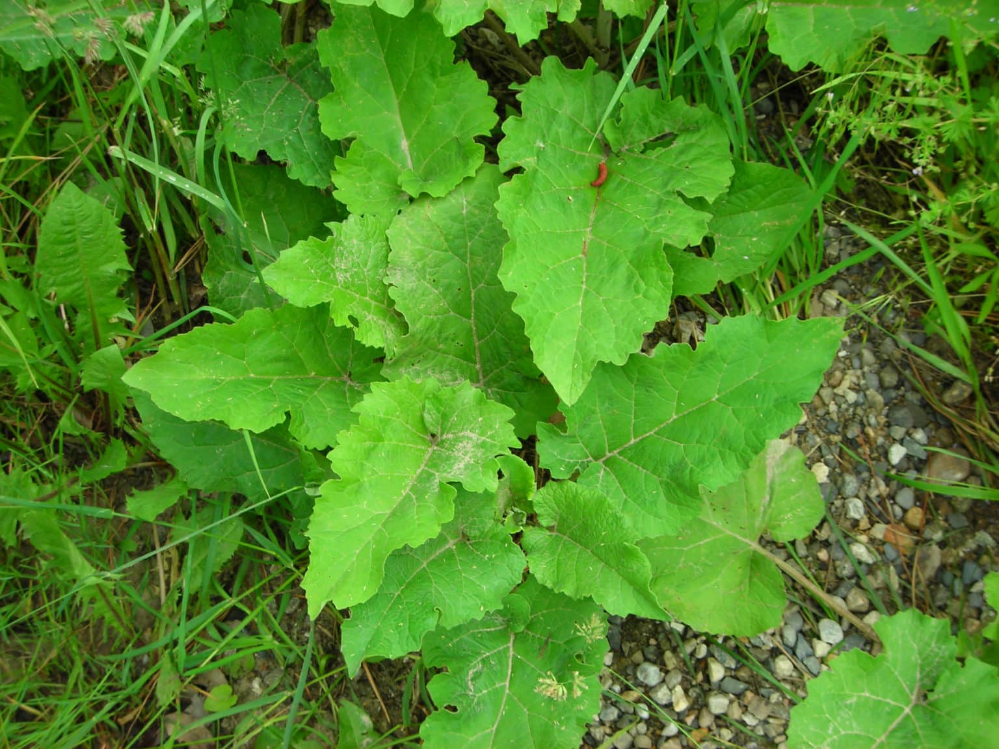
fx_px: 1356
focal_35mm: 47
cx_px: 500
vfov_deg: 30.9
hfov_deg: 40.4
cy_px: 374
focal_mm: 7.8
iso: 50
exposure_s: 1/64.7
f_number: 3.4
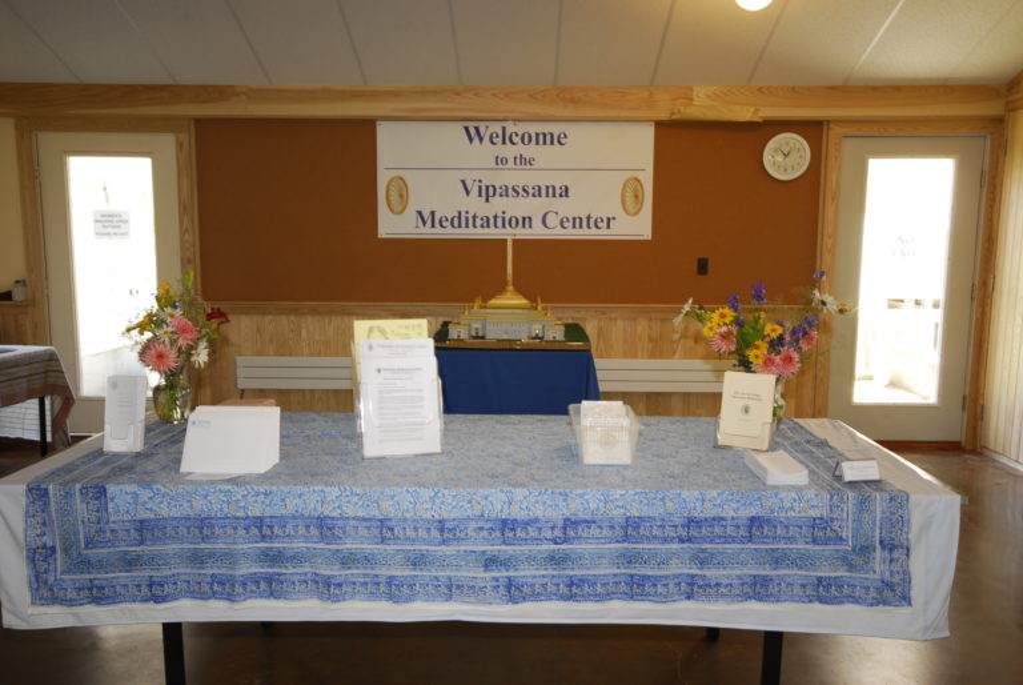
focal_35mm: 30
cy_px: 342
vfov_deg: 43.7
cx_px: 512
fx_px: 853
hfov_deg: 61.9
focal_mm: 20
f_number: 5.6
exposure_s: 1/8
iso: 100
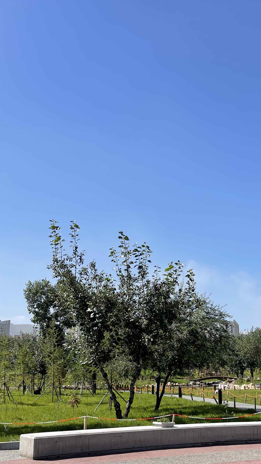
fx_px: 541
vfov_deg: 46.3
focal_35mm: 44
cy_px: 259
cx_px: 151
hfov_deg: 27.1
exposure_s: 1/3559
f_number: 1.6
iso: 32
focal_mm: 5.1
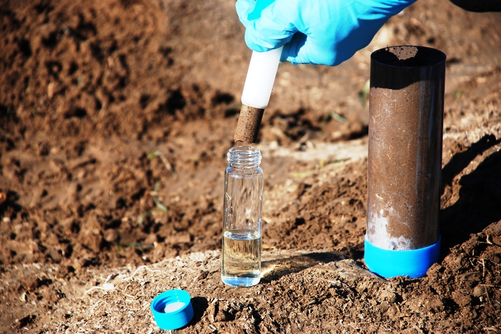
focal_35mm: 204
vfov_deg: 6.7
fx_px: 2832
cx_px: 250
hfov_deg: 10.1
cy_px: 167
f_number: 5.6
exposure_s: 1/320
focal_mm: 135
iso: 100
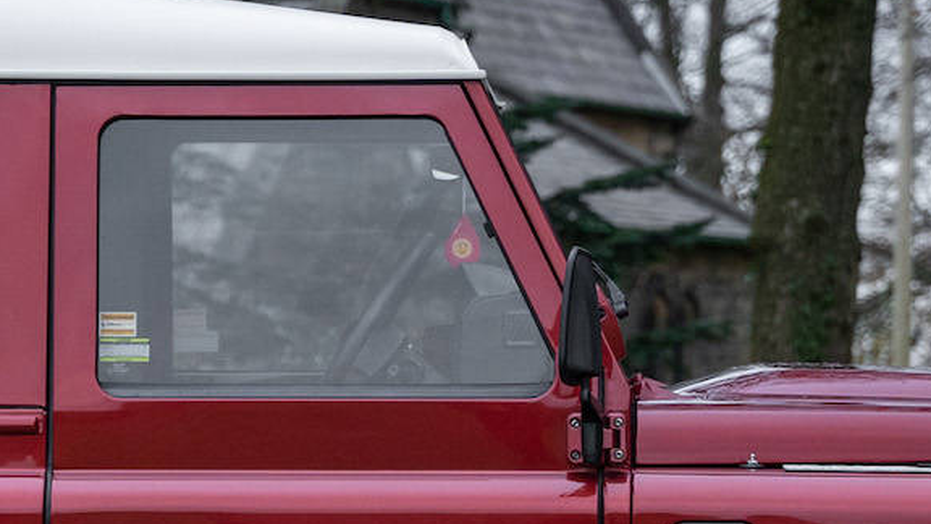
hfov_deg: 10.1
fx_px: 5281
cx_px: 230
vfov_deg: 5.7
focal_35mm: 214
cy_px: 499
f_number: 2.8
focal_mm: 58.8
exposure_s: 1/125
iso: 800
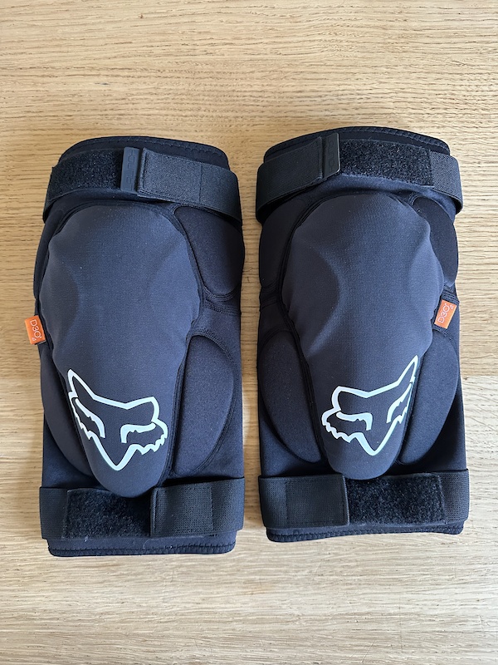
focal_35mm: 24
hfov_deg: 56.8
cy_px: 332
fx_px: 460
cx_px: 249
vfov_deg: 71.6
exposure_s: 1/60
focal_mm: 6.86
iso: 640
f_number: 1.78
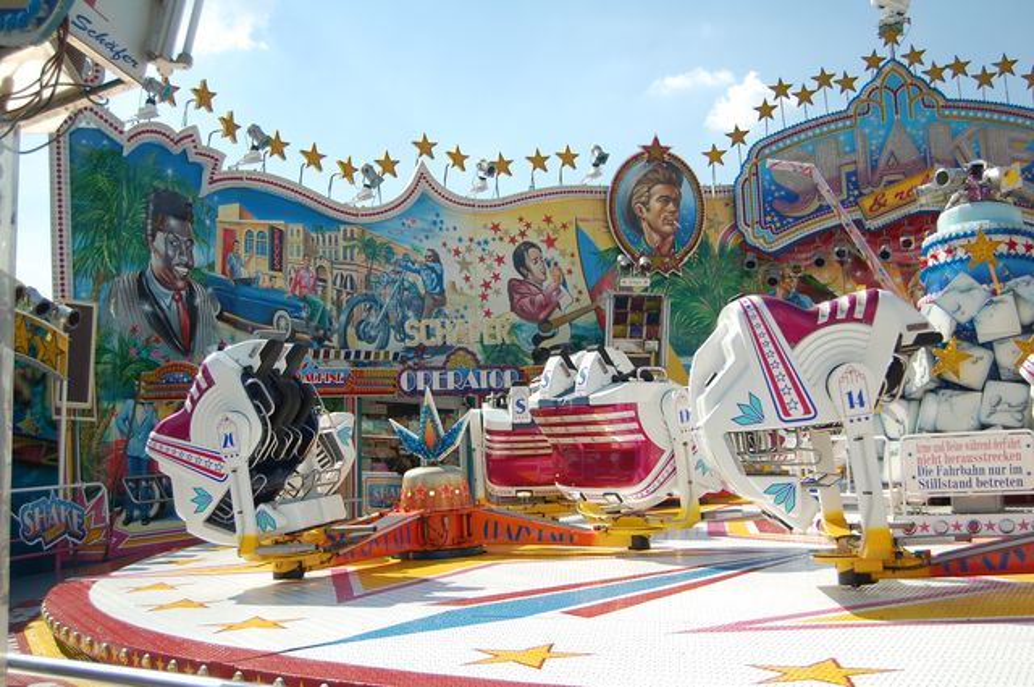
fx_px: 1205
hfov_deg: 46.5
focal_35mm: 42
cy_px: 344
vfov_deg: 31.8
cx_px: 517
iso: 200
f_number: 4.5
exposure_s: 1/1000
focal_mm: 28
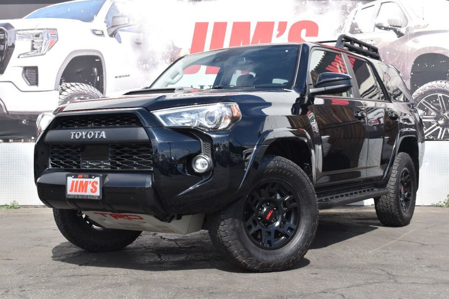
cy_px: 150
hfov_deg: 41.1
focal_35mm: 48
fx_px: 598
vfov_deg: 28.1
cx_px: 224
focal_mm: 32
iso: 400
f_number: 10
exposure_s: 1/400
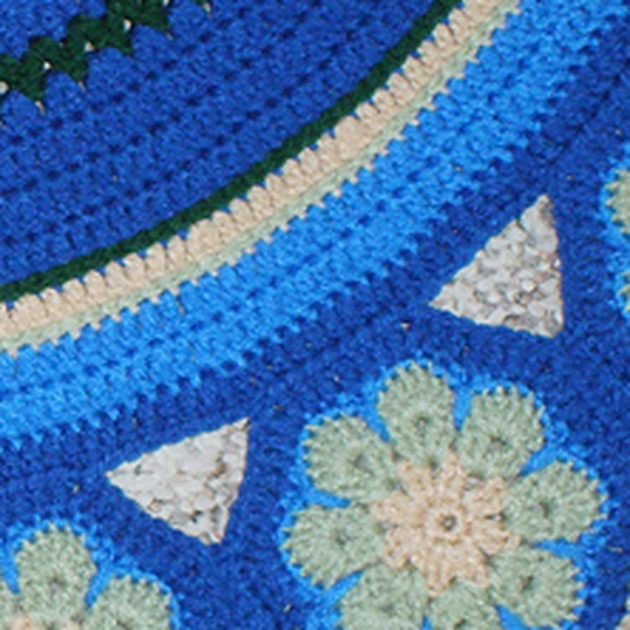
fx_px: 5498
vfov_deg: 6.6
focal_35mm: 267
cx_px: -230
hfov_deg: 6.5
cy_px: 312
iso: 166
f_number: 4.9
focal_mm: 17.4
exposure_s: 1/60
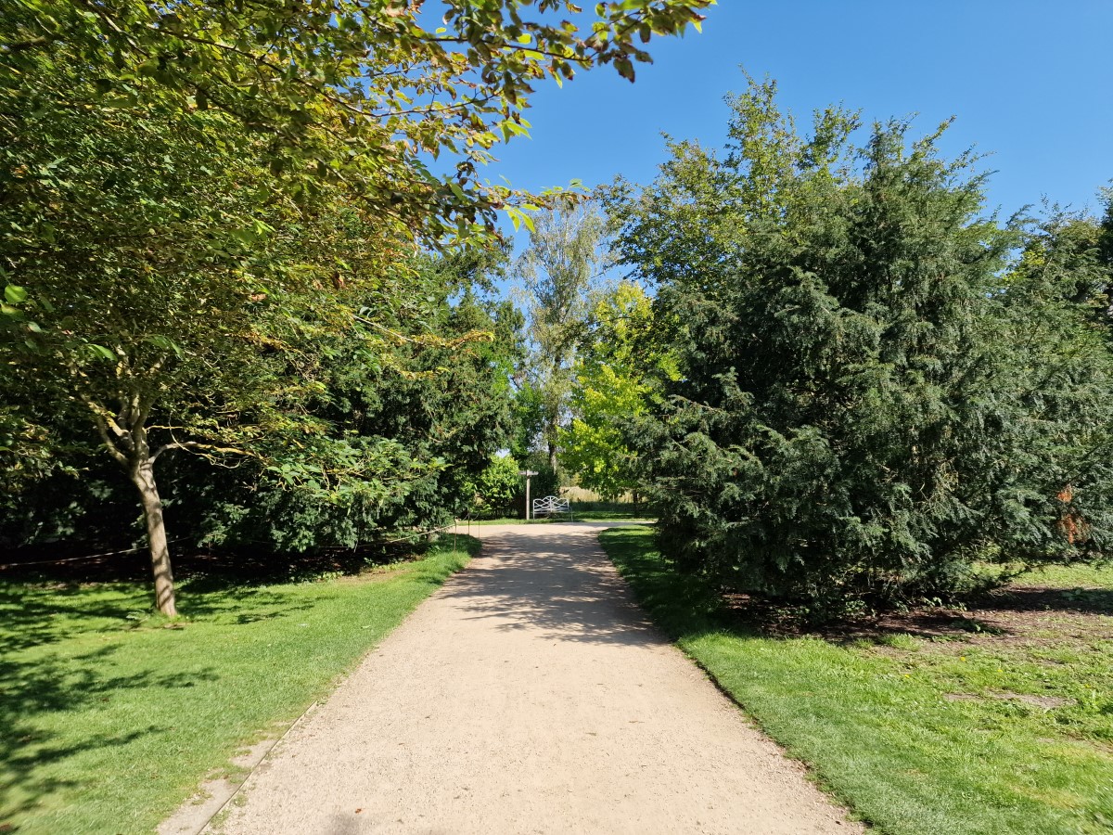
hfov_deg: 73.9
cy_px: 418
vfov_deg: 58.9
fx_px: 740
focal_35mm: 23
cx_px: 556
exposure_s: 1/6135
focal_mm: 6.4
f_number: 1.8
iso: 50
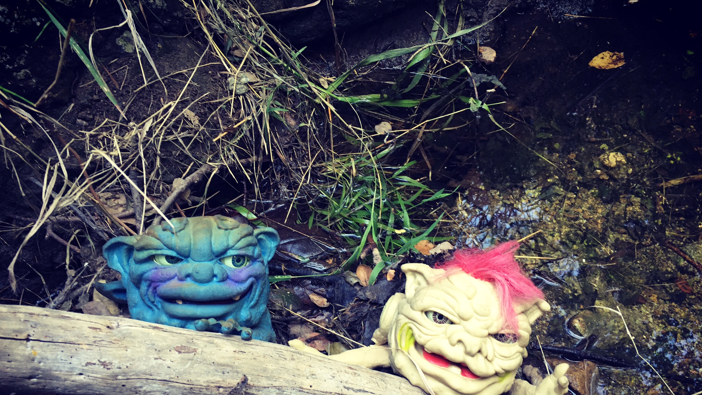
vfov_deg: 36.4
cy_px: 260
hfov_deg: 61.0
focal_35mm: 32
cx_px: 348
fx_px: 596
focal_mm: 4.15
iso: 80
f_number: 2.2
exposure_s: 1/30
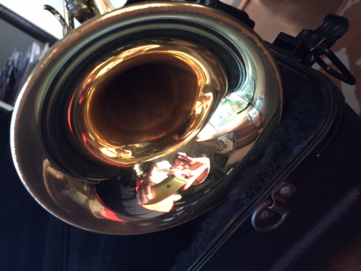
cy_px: 136
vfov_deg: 48.2
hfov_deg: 61.7
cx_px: 180
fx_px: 302
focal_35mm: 29
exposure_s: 1/30
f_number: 2.2
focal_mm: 4.15
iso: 200
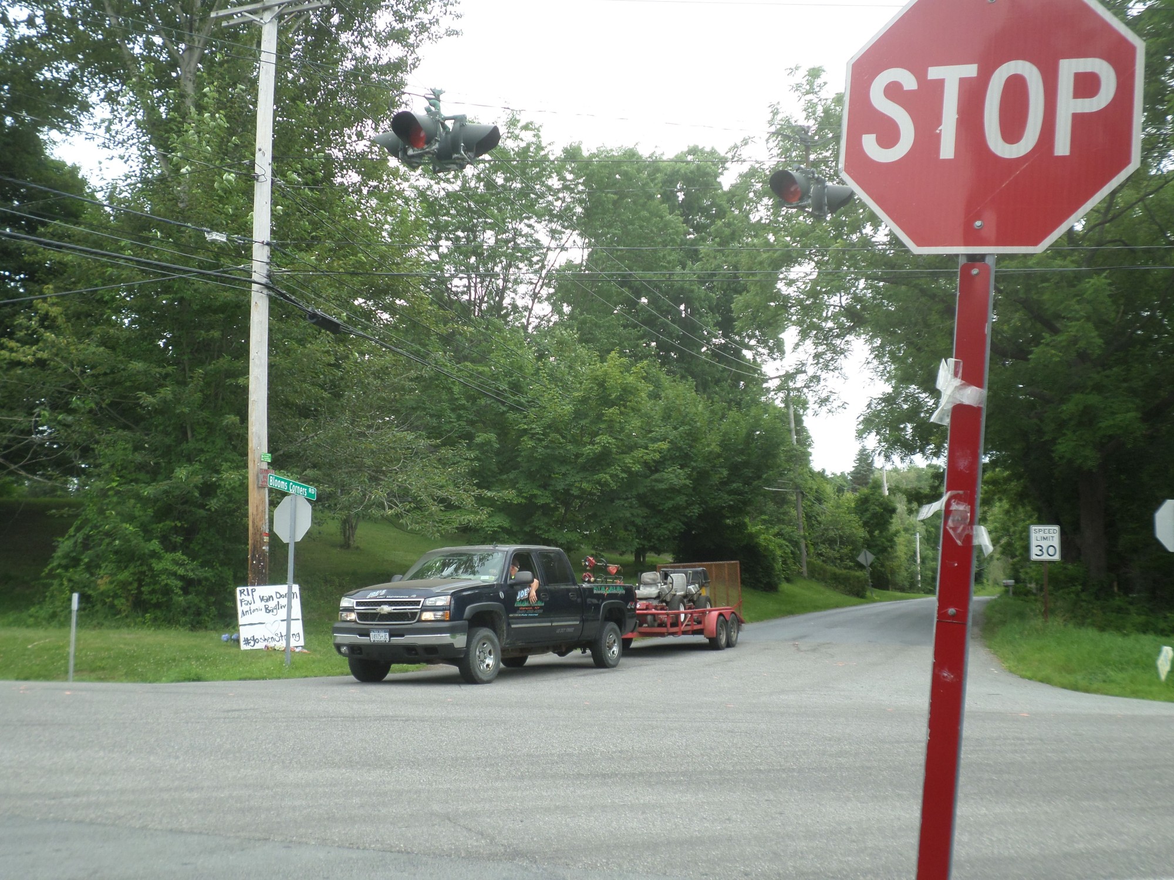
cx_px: 587
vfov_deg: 39.7
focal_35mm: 36
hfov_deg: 51.4
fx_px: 1221
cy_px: 440
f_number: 3
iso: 80
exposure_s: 1/250
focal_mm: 6.5
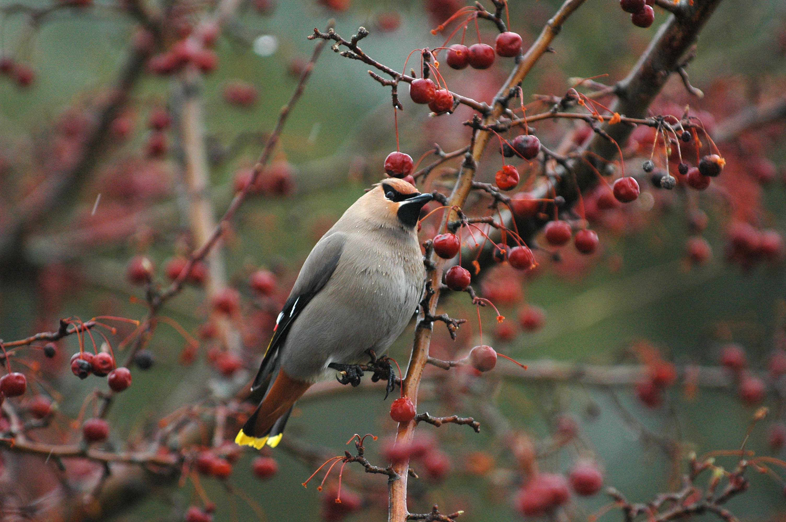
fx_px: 6544
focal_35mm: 300
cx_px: 393
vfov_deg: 4.6
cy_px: 261
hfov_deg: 6.9
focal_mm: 200
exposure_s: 1/500
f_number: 3.2
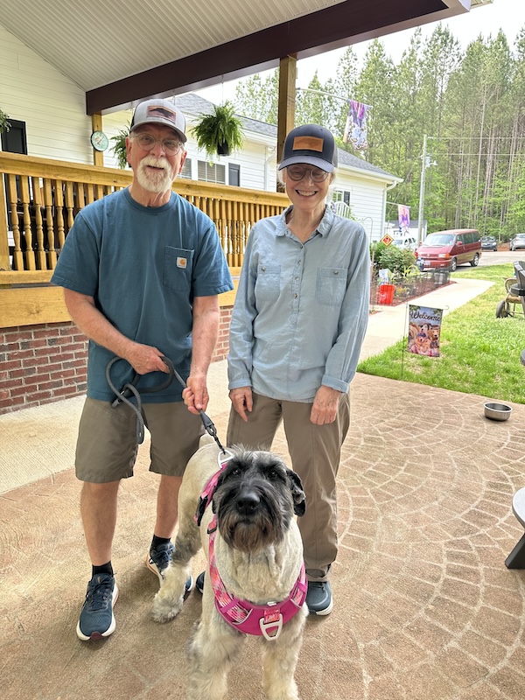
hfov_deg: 56.8
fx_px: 485
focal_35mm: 24
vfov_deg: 71.6
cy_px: 350
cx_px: 262
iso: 80
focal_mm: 6.86
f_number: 1.78
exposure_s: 1/264
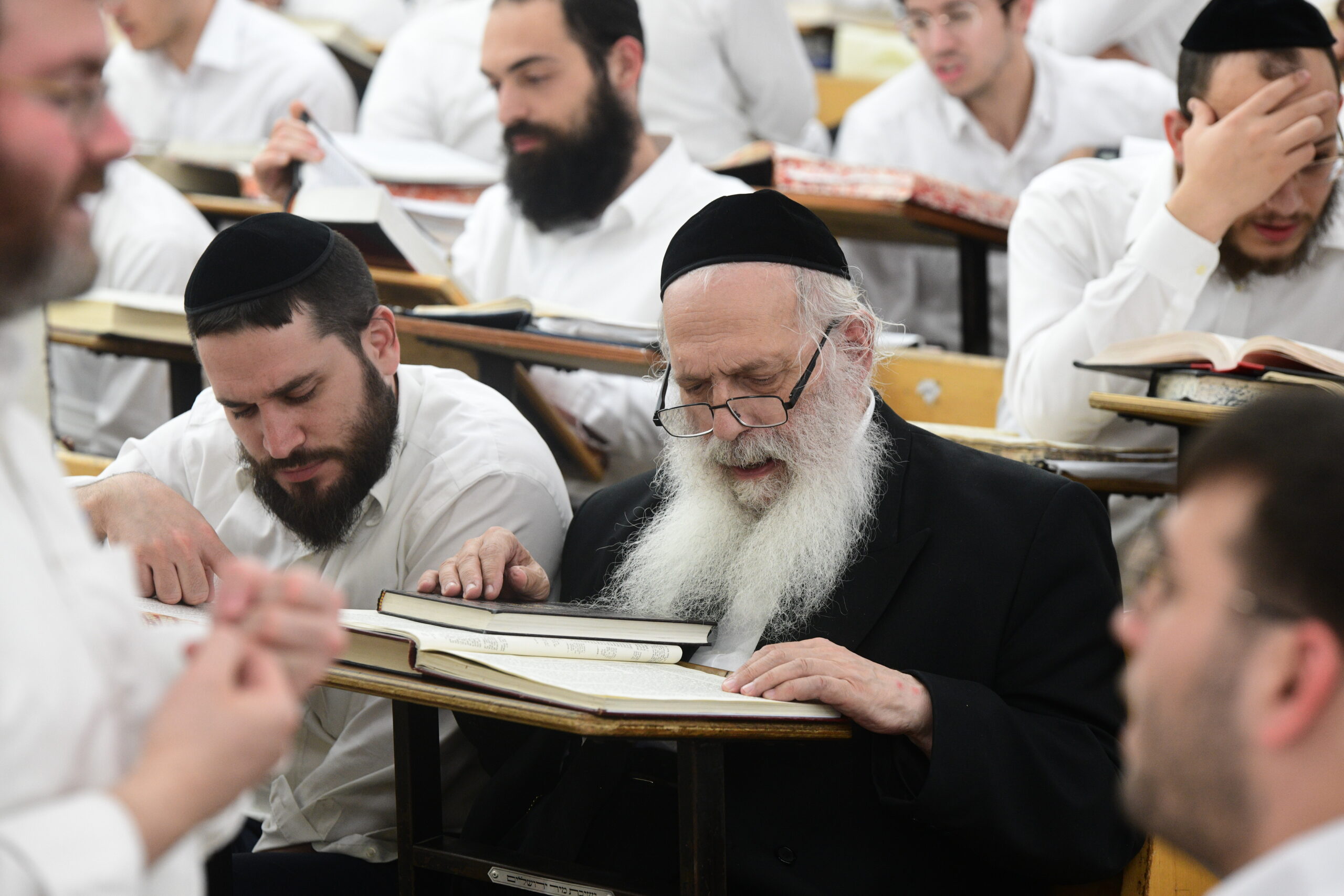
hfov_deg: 14.7
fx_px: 5227
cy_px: 448
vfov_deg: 9.8
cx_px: 672
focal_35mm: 140
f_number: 5.6
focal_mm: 140
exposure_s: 1/320
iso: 2000
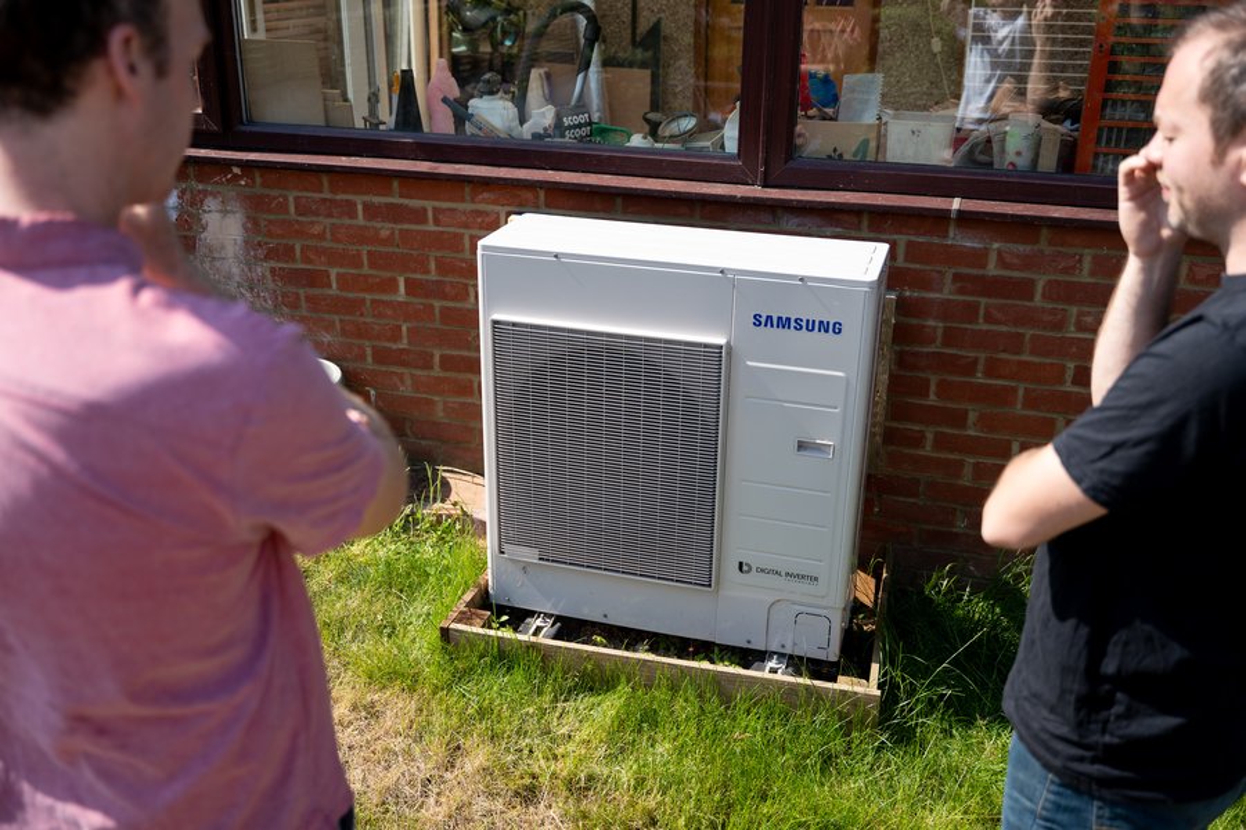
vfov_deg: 38.9
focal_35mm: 34
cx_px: 623
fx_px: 1177
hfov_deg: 55.8
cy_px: 415
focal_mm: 34
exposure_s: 1/800
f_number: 2.8
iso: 100
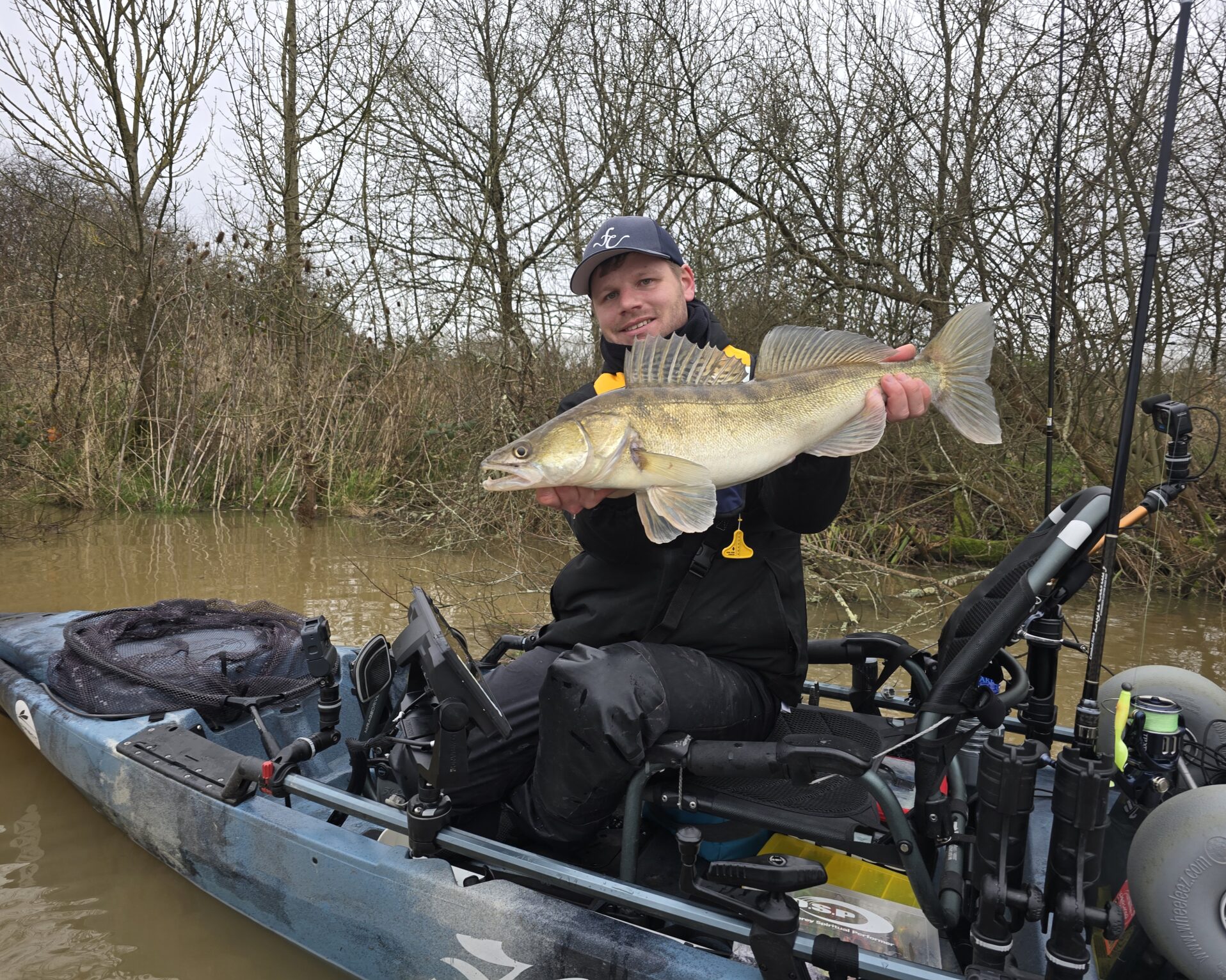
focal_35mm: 24
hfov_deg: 70.3
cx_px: 594
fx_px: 871
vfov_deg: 58.8
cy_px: 490
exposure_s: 1/180
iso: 25
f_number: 1.7
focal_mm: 6.3
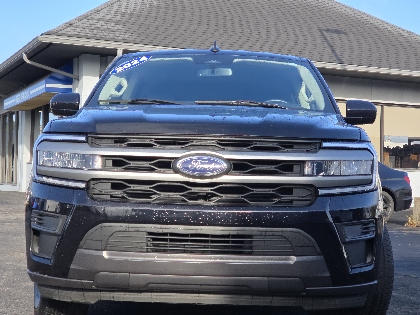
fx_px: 837
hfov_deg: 28.2
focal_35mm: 69
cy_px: 158
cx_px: 210
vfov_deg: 21.3
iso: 25
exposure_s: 1/468
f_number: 2.4
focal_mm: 7
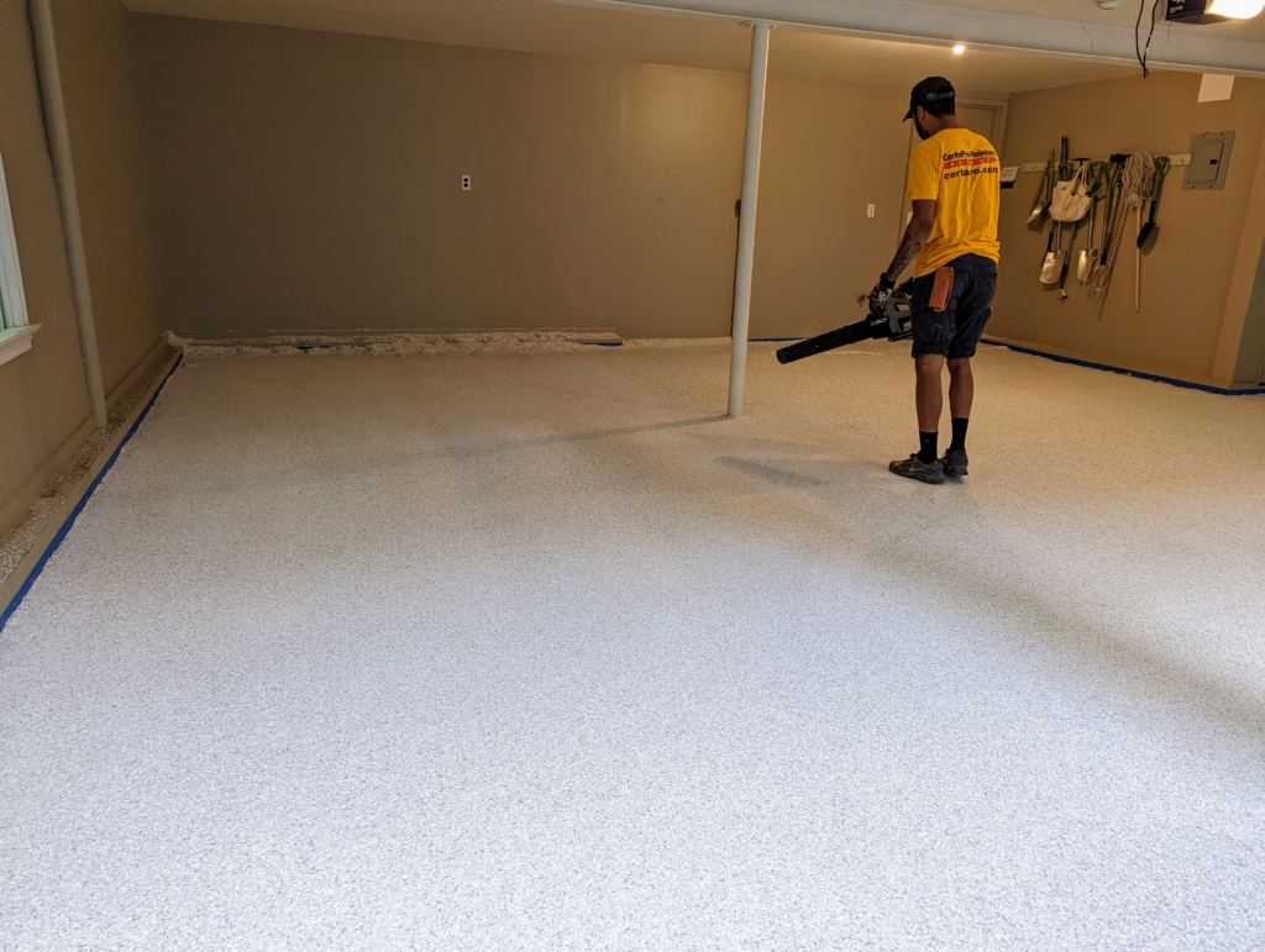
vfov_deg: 56.9
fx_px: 878
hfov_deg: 71.5
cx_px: 632
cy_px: 476
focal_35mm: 24
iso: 348
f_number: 1.85
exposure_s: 1/120
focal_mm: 6.81
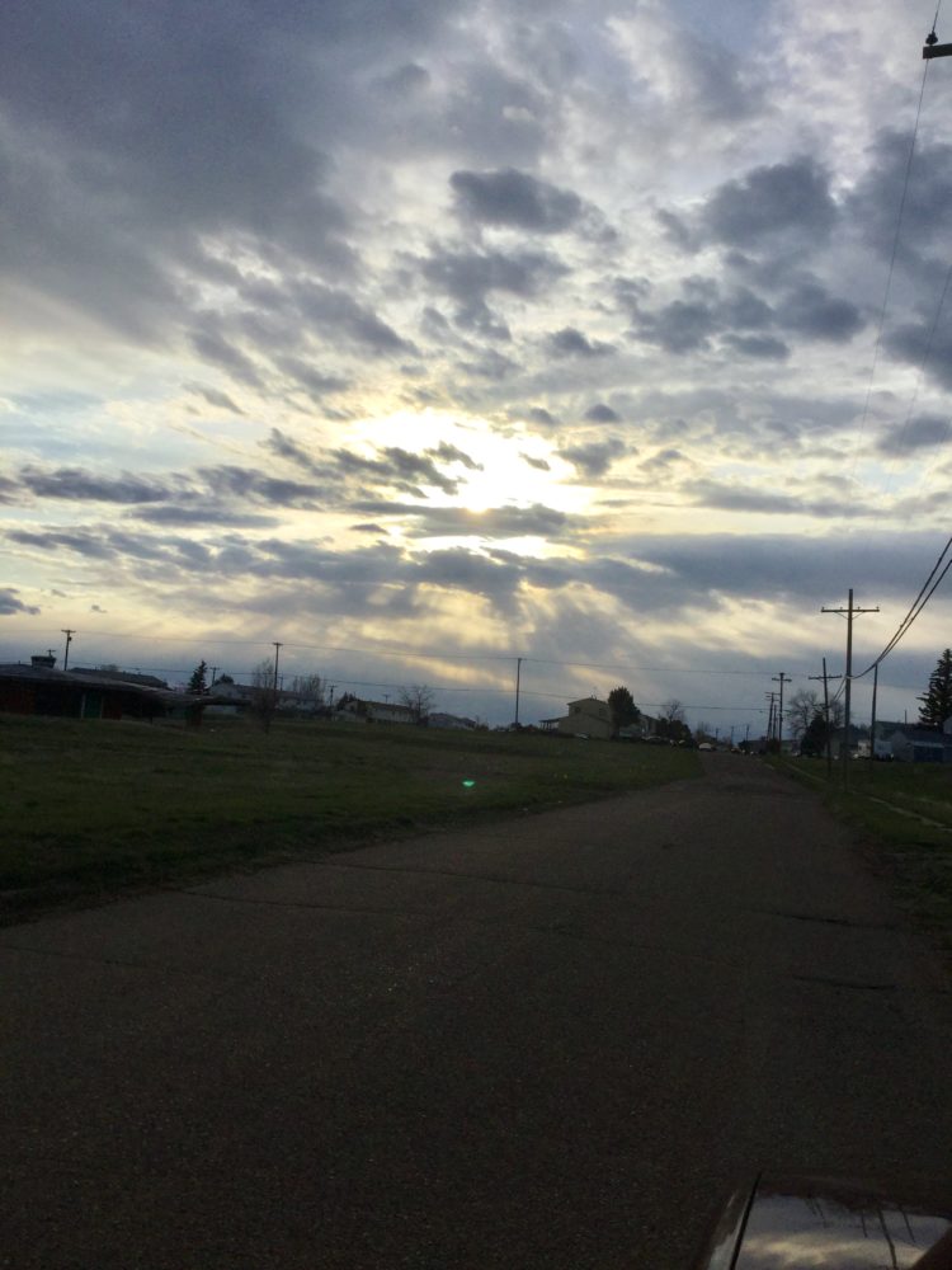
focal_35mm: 31
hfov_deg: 45.4
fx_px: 1137
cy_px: 635
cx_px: 476
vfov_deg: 58.4
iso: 25
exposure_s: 1/3135
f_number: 2.4
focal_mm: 3.3
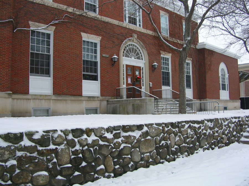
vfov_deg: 39.6
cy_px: 93
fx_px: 259
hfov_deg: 51.4
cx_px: 124
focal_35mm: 36
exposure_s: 1/230
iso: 50
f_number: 2.7
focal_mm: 6
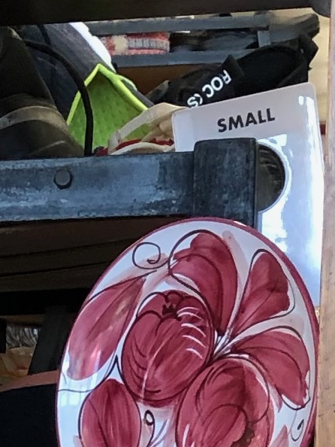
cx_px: -268
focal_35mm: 190
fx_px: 2450
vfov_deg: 9.3
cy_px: 1090
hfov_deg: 7.6
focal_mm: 3.99
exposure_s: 1/30
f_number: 1.8
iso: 25
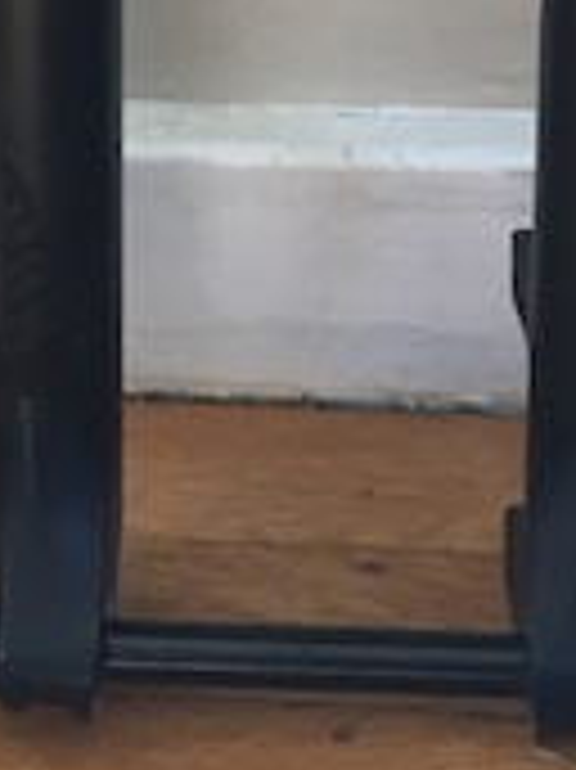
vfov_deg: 12.7
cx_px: 392
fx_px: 3021
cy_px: -765
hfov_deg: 10.9
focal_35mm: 136
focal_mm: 4.15
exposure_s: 1/30
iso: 40
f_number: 2.2
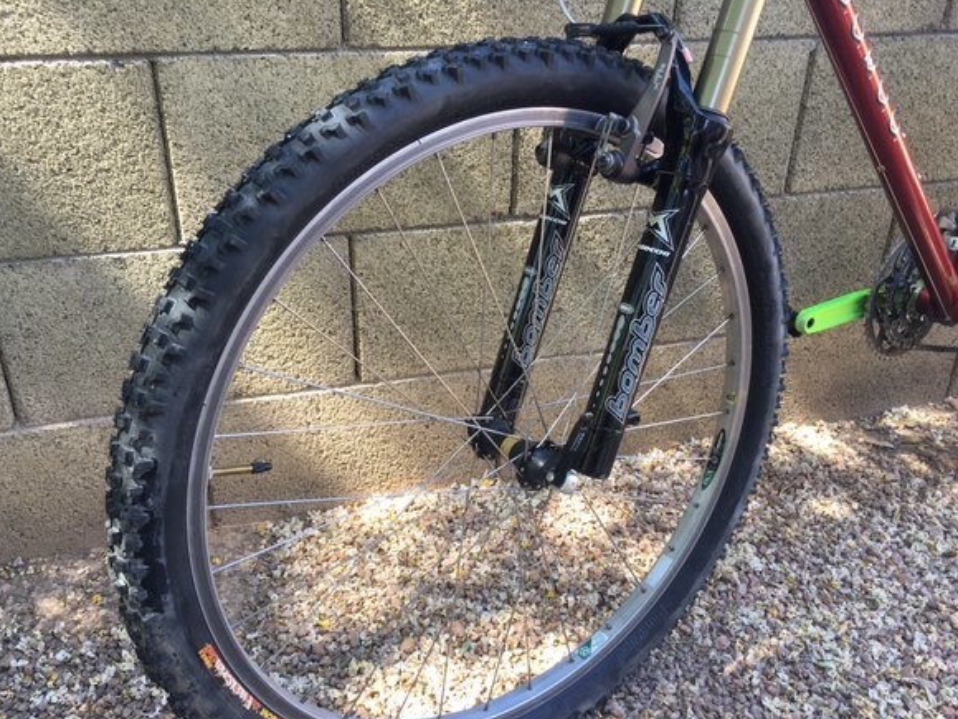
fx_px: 886
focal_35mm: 32
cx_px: 486
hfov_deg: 56.8
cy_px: 388
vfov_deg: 44.1
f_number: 2.2
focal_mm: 4.15
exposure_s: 1/60
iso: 32
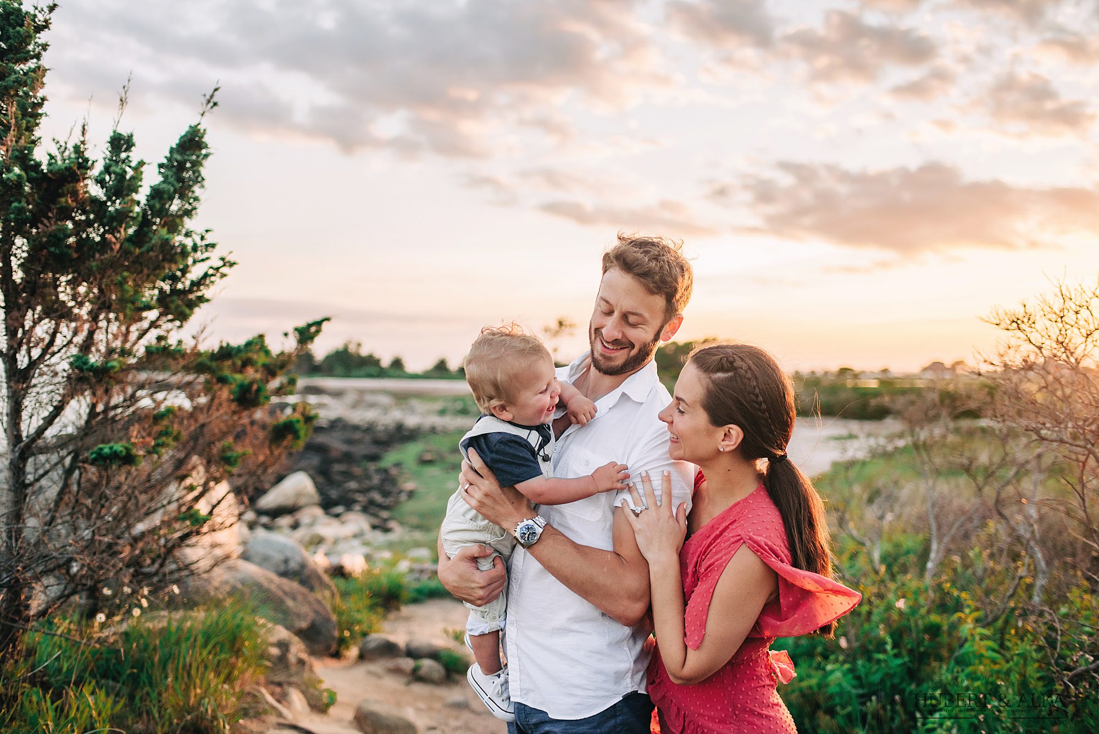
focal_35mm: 35
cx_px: 550
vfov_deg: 37.9
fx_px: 1069
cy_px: 367
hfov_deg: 54.4
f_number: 1.8
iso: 400
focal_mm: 35
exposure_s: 1/1600
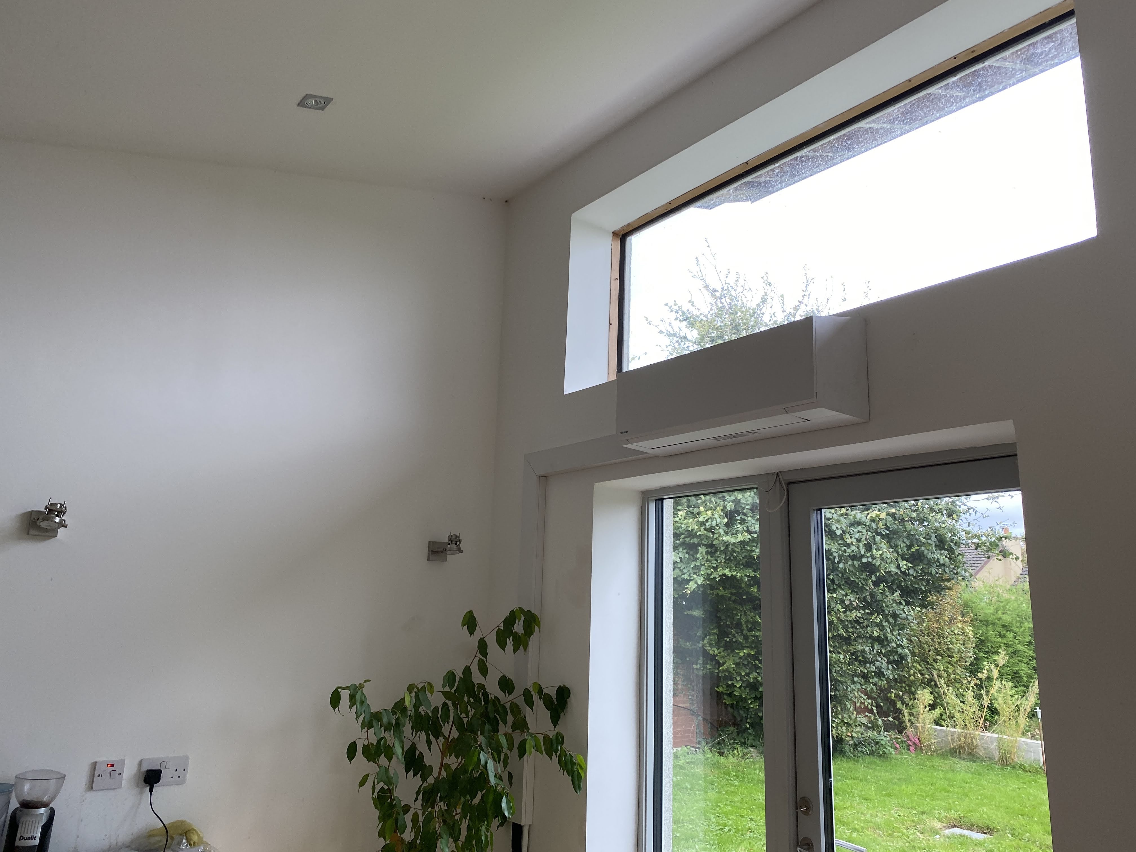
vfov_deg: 53.1
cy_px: 426
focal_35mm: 26
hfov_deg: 67.3
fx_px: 853
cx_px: 568
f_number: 1.8
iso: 80
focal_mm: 4.25
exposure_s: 1/121
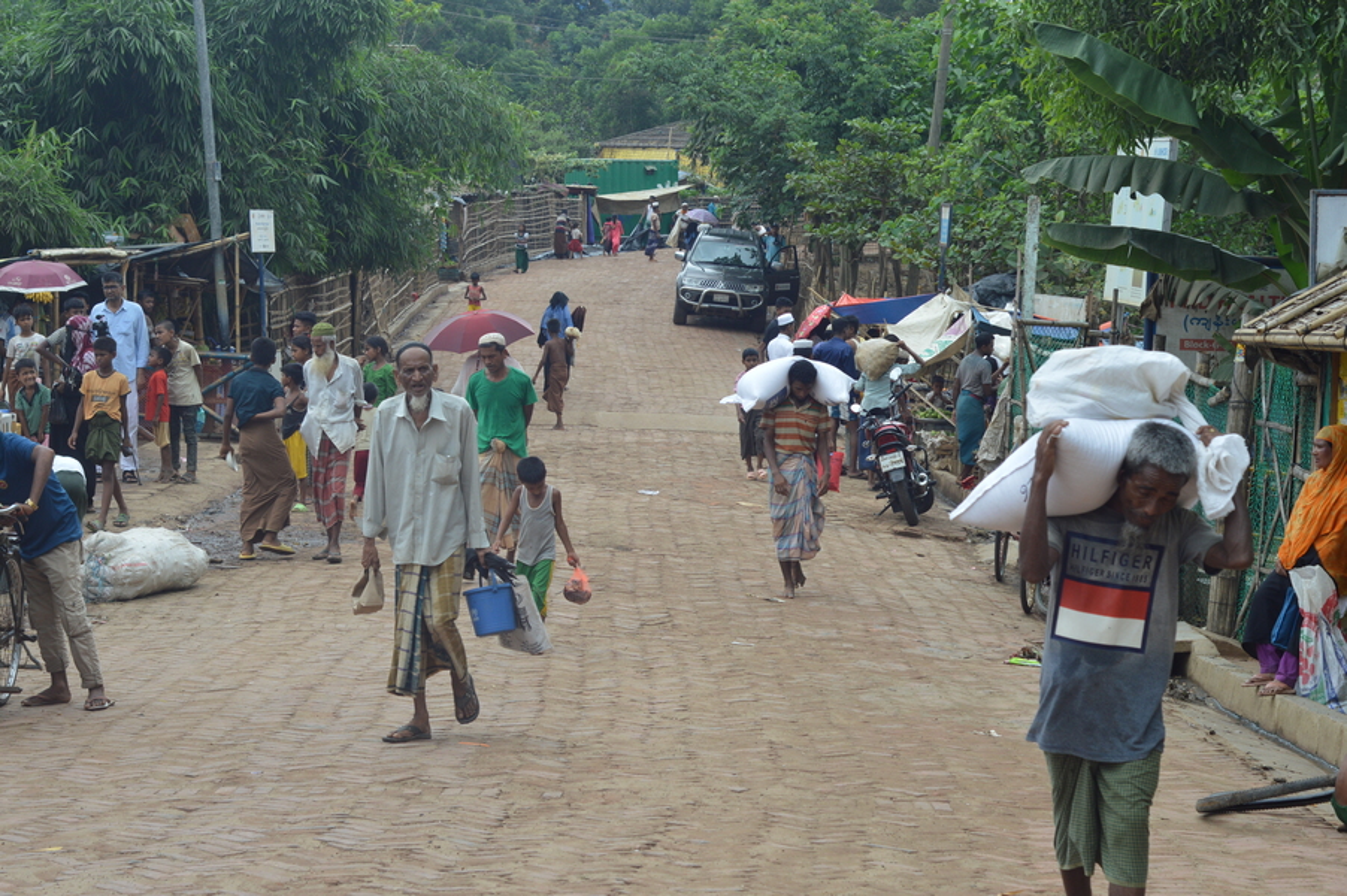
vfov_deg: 18.2
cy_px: 448
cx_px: 674
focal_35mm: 75
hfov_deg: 27.0
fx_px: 2804
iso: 200
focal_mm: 50
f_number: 7.1
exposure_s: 1/200
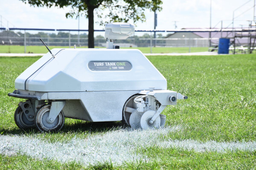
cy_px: 85
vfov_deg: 8.7
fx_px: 1120
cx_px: 128
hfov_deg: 13.0
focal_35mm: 158
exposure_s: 1/400
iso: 320
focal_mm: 105
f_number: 9
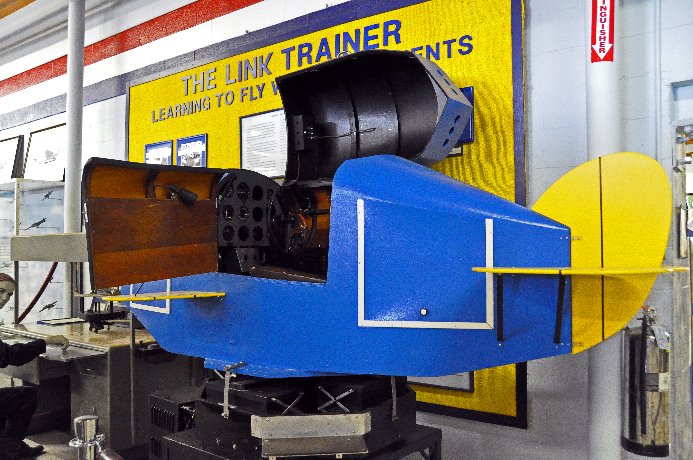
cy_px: 230
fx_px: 577
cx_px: 346
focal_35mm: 30
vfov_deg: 43.5
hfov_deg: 62.0
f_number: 4.5
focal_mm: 20
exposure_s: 1/80
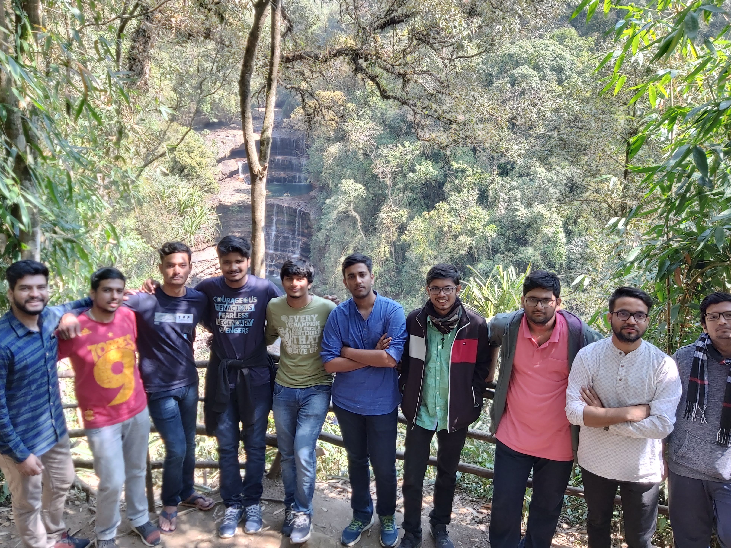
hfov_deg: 65.3
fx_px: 570
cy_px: 272
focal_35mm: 27
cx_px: 360
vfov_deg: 51.4
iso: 64
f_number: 1.7
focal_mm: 3.92
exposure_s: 1/103
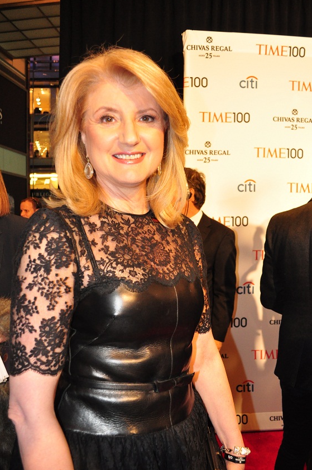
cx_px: 166
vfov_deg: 63.7
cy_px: 247
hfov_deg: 44.9
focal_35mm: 29
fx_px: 378
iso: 1250
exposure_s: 1/60
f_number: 4.5
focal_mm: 18
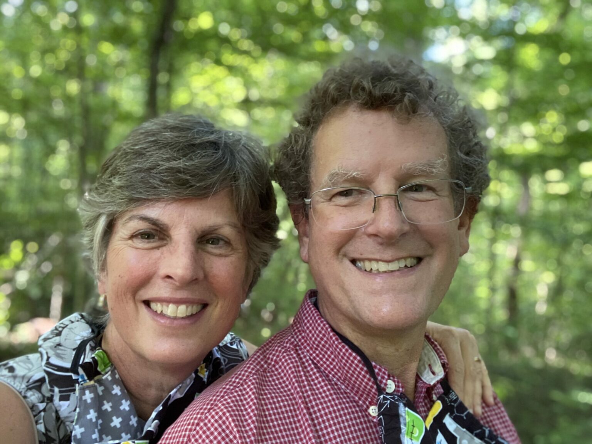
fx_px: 513
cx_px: 296
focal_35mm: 30
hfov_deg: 60.0
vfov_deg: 46.8
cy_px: 222
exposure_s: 1/60
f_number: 2.2
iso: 320
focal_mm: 2.71
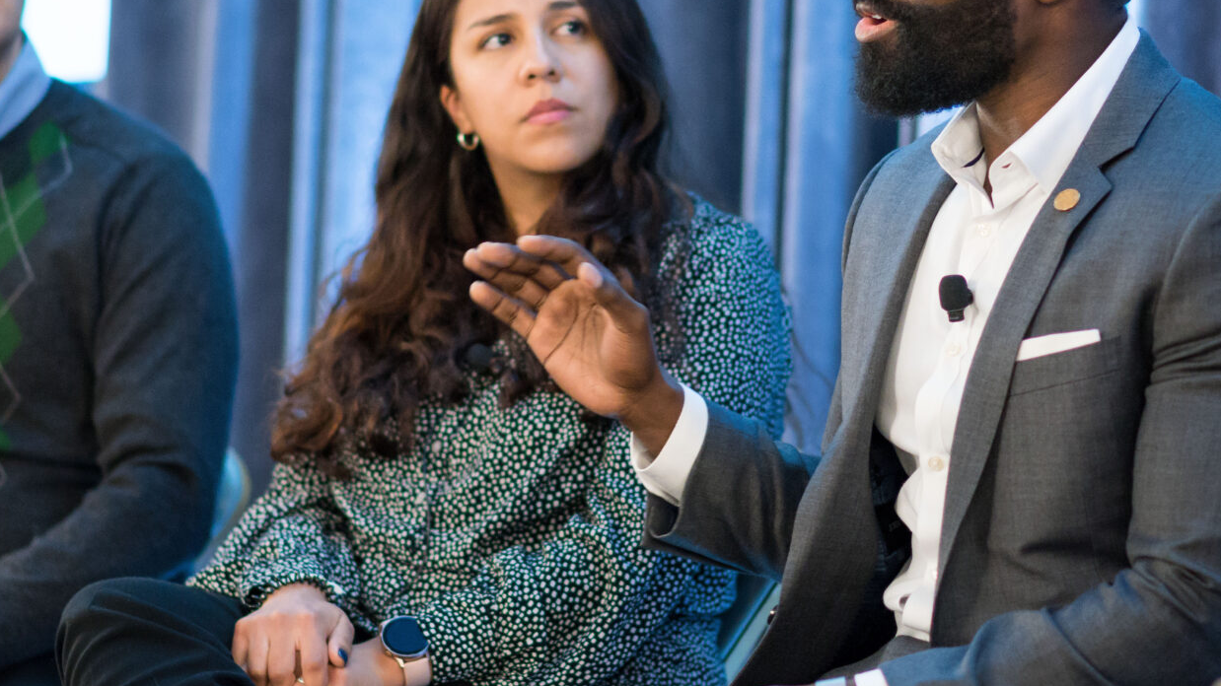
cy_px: 195
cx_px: 582
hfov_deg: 12.3
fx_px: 5655
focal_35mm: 175
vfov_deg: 6.9
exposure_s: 1/125
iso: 2000
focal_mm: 85
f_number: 2
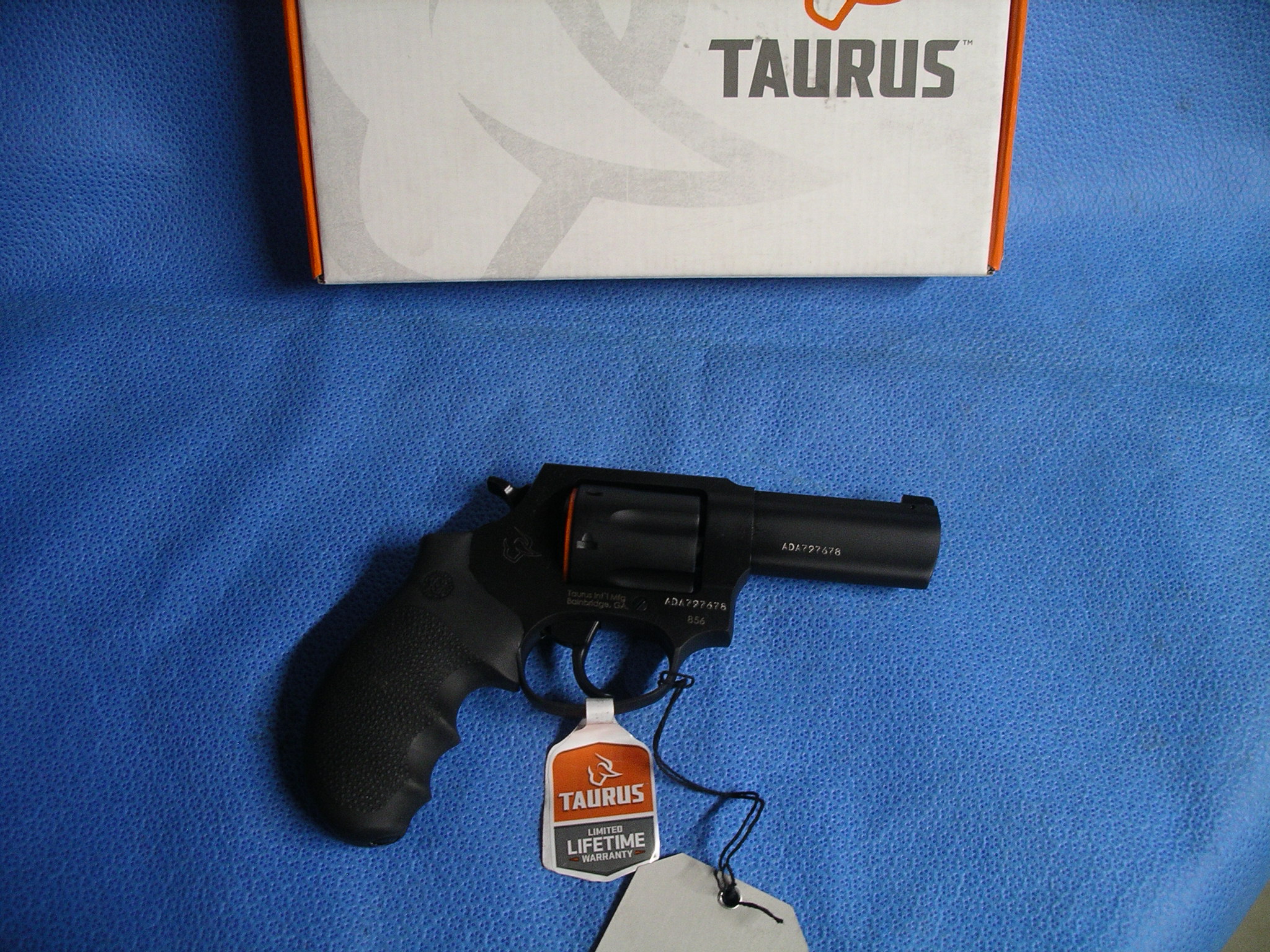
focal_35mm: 37
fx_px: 1357
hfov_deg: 50.1
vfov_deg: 38.7
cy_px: 476
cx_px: 635
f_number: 2.8
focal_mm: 7.8
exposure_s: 1/40
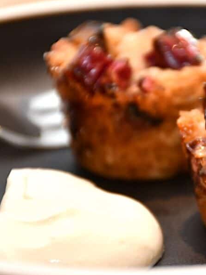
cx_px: 187
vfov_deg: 5.8
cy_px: 146
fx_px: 2706
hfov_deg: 4.4
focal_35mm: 341
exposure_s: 1/60
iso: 1100
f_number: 5.6
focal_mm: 140
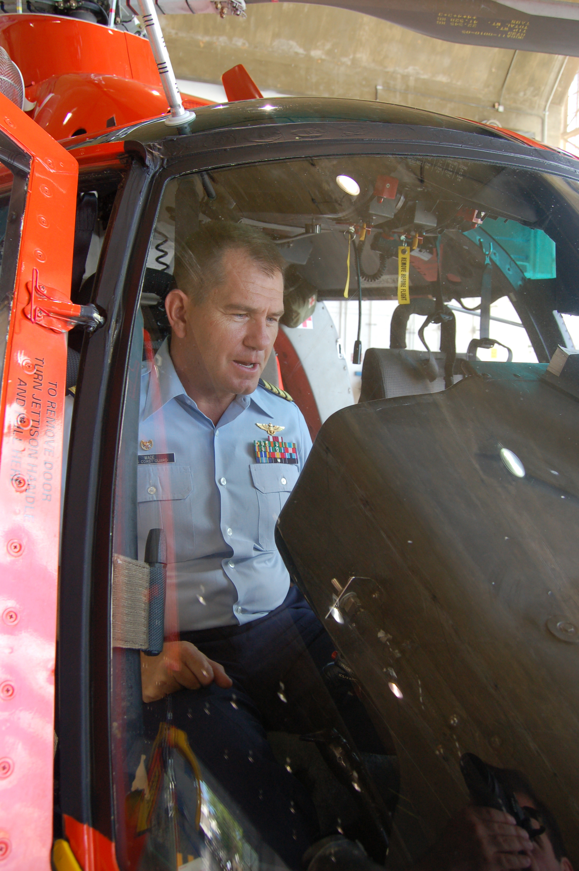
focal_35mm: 27
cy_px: 436
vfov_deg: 67.4
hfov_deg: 47.8
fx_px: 653
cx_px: 290
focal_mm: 18
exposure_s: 1/100
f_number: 5
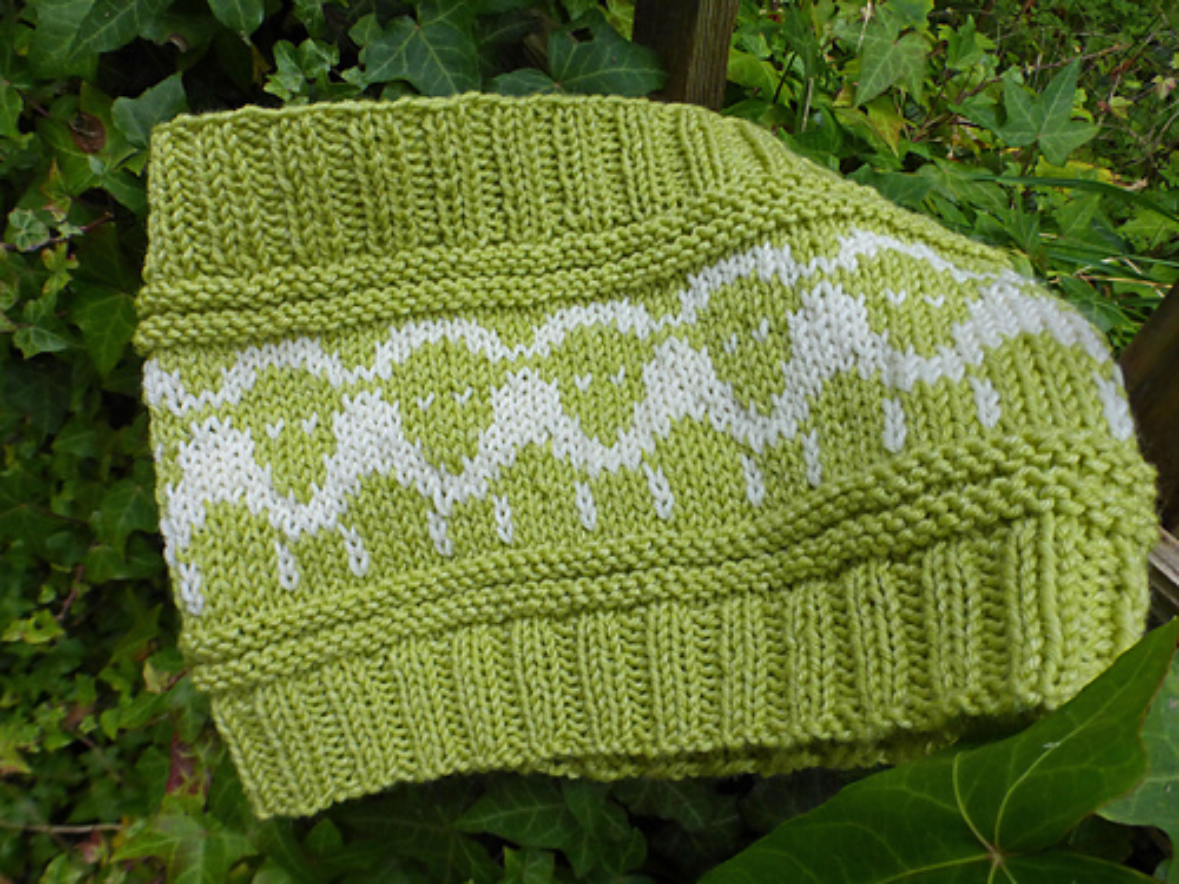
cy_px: 442
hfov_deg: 71.6
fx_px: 817
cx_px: 590
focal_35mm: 24
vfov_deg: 56.8
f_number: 4
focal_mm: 4.3
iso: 200
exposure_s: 1/320
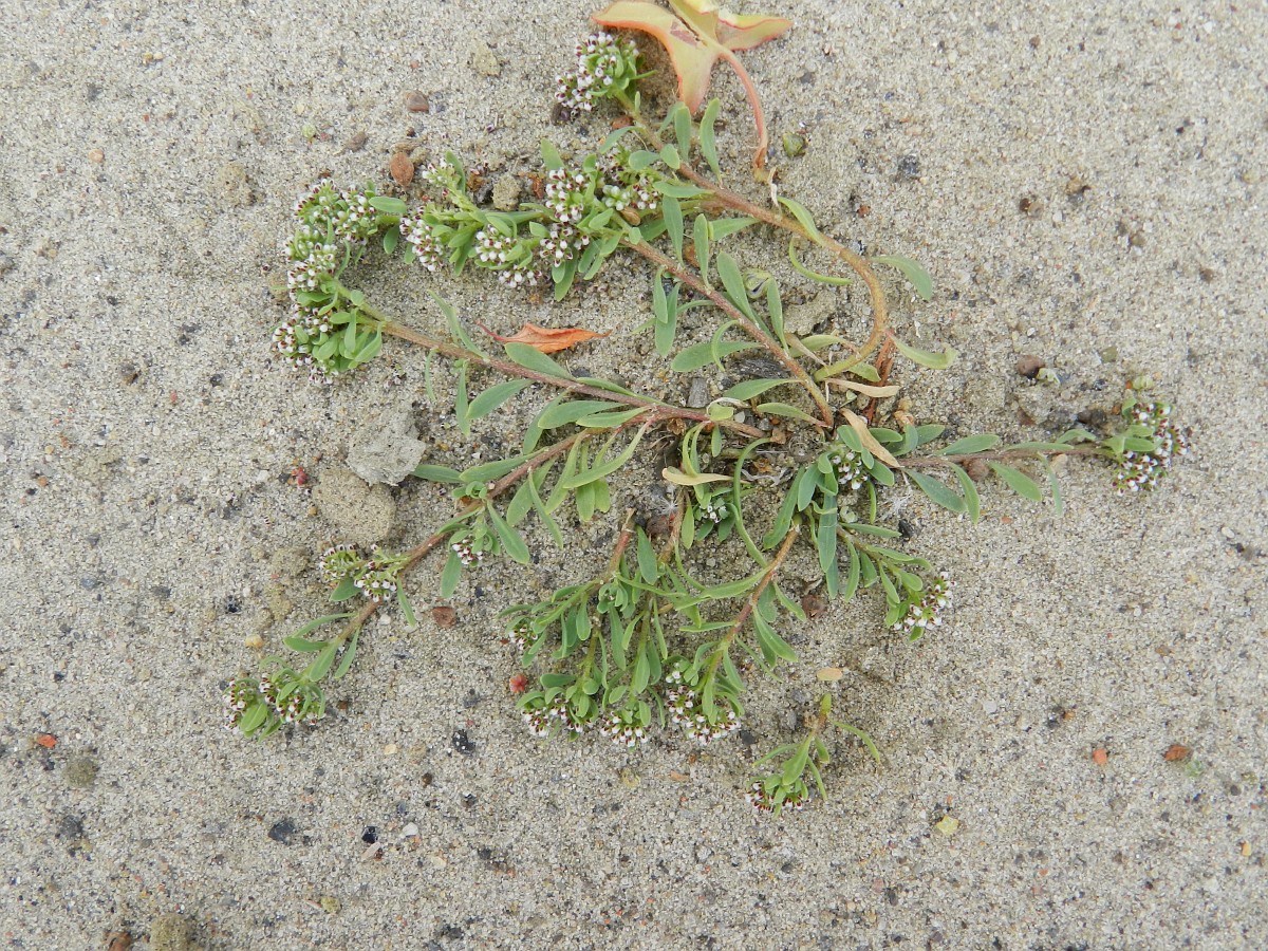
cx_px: 634
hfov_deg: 56.8
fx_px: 1172
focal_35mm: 32
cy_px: 476
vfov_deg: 44.2
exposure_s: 1/80
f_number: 3.7
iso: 160
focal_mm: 5.6
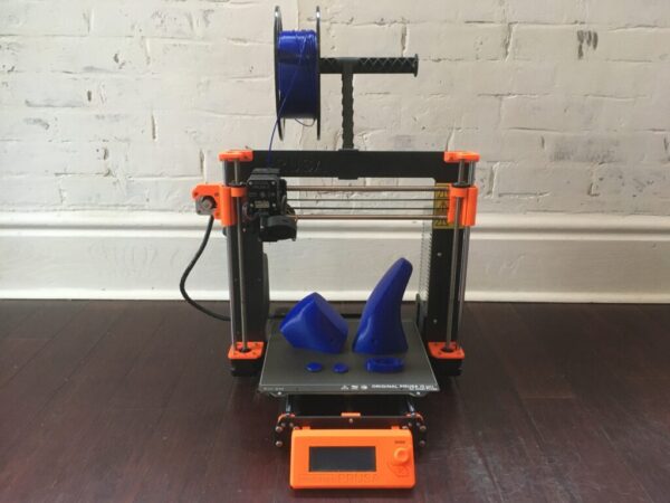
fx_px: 561
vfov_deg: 48.2
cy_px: 252
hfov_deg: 61.7
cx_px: 335
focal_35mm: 29
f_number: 2.2
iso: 160
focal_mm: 4.15
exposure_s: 1/30
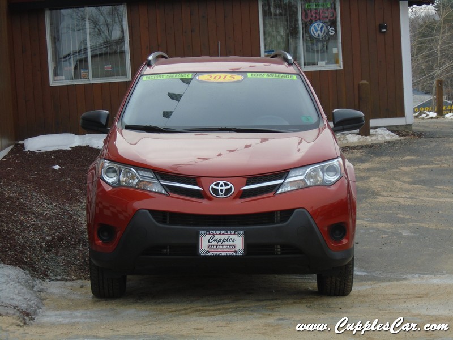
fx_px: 1426
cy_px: 170
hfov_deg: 18.0
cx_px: 226
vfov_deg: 13.6
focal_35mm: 109
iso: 100
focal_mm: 19.3
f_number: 5.8
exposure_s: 1/160
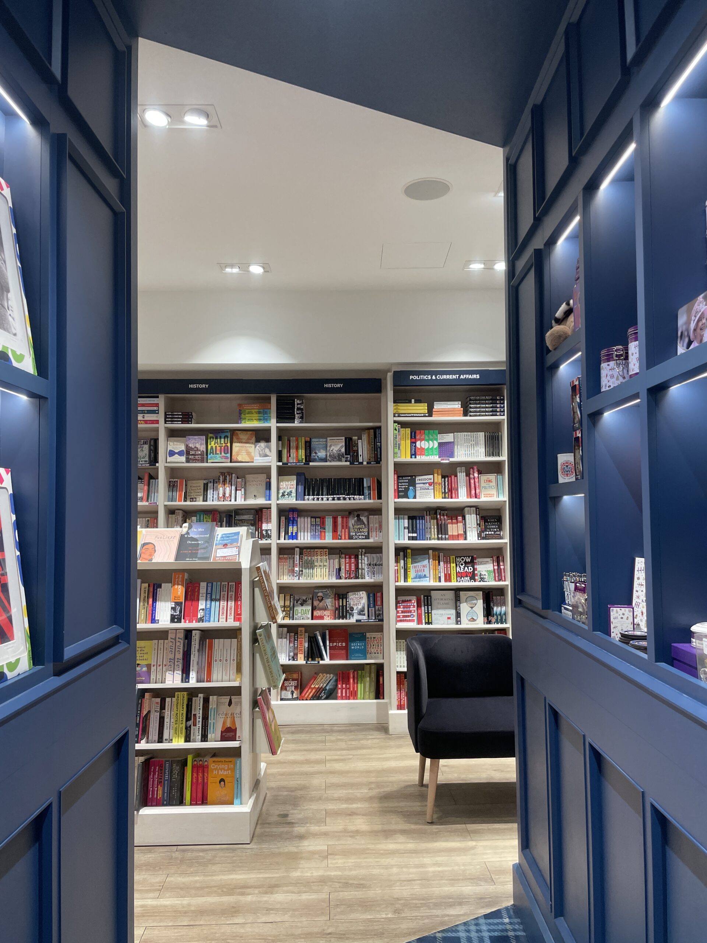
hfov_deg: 53.1
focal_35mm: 26
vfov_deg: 67.3
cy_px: 472
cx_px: 354
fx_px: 708
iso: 64
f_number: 1.6
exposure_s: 1/100
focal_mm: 4.2
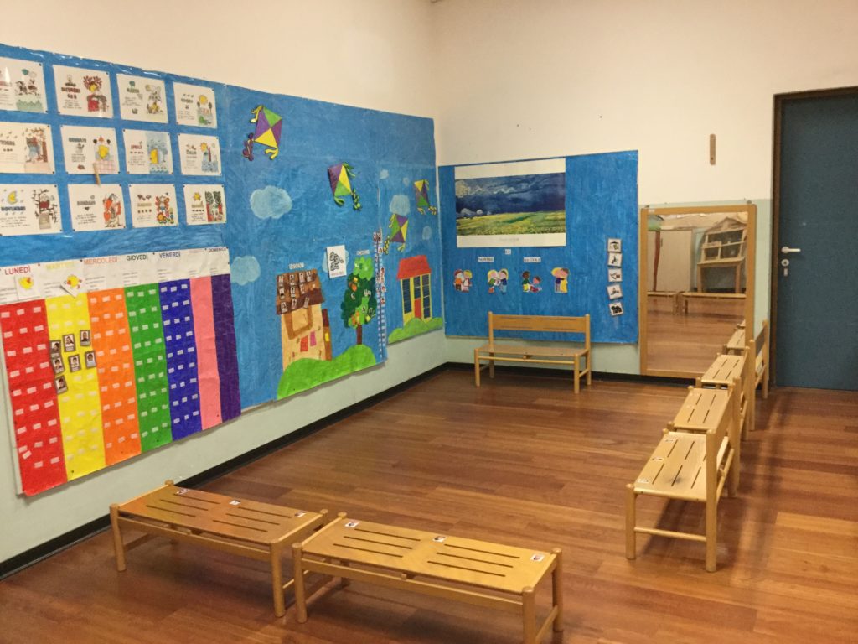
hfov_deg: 58.4
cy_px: 322
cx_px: 429
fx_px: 768
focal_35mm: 31
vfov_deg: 45.4
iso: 250
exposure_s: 1/33
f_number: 2.4
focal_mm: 3.3
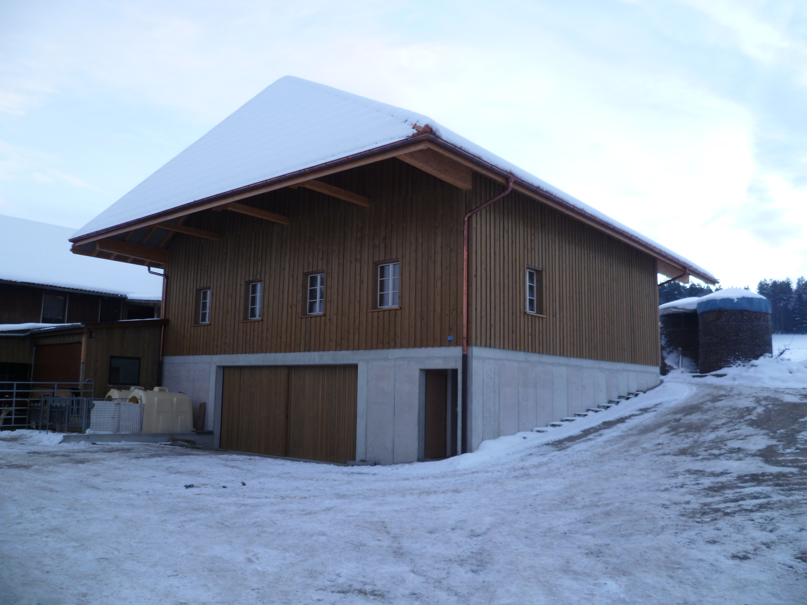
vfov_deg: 49.7
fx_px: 653
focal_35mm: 28
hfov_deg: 63.4
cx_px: 404
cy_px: 302
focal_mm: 5
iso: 80
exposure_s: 1/30
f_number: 2.8
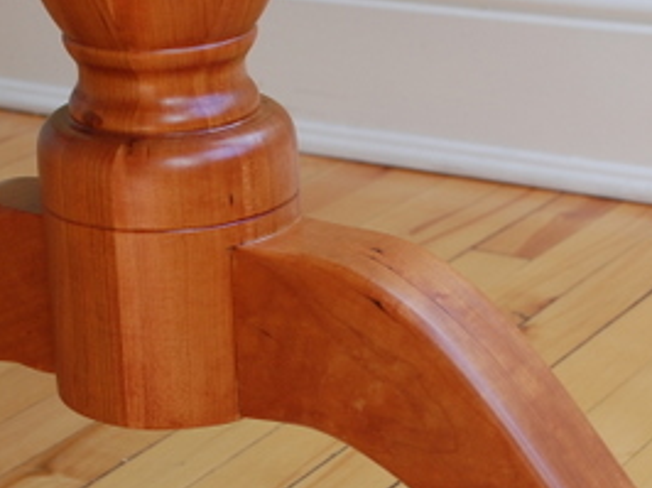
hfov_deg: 17.7
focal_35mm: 111
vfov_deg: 13.3
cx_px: 292
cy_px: 392
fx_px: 2089
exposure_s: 1/60
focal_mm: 32
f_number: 5.6
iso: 400
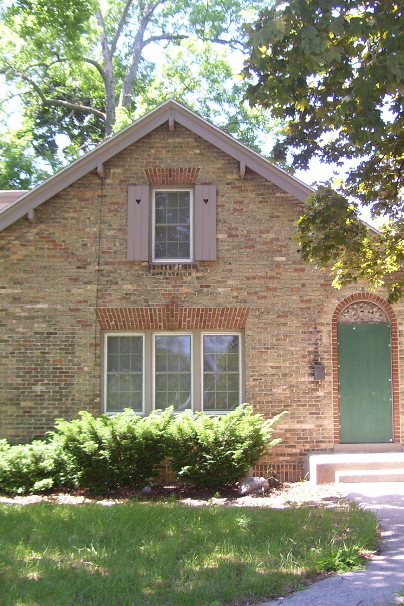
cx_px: 203
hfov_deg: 27.0
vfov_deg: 39.6
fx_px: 842
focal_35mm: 50
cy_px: 303
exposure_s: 1/180
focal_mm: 6
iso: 80
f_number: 2.7
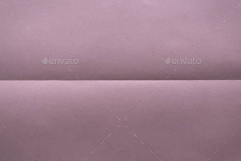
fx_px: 268
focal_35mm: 40
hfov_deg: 48.4
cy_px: 80
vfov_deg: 33.4
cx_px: 120
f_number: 2.8
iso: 200
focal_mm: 17.9
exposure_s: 1/160
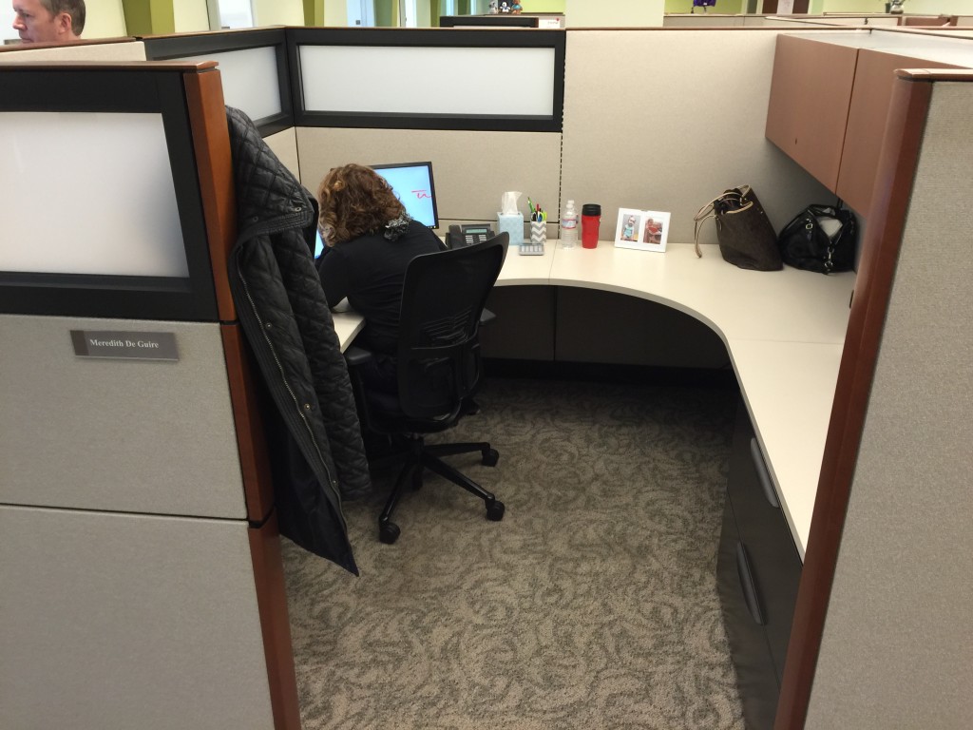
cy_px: 365
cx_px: 486
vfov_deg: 48.2
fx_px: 815
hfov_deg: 61.7
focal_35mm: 29
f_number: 2.2
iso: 50
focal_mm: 4.15
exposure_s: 1/15
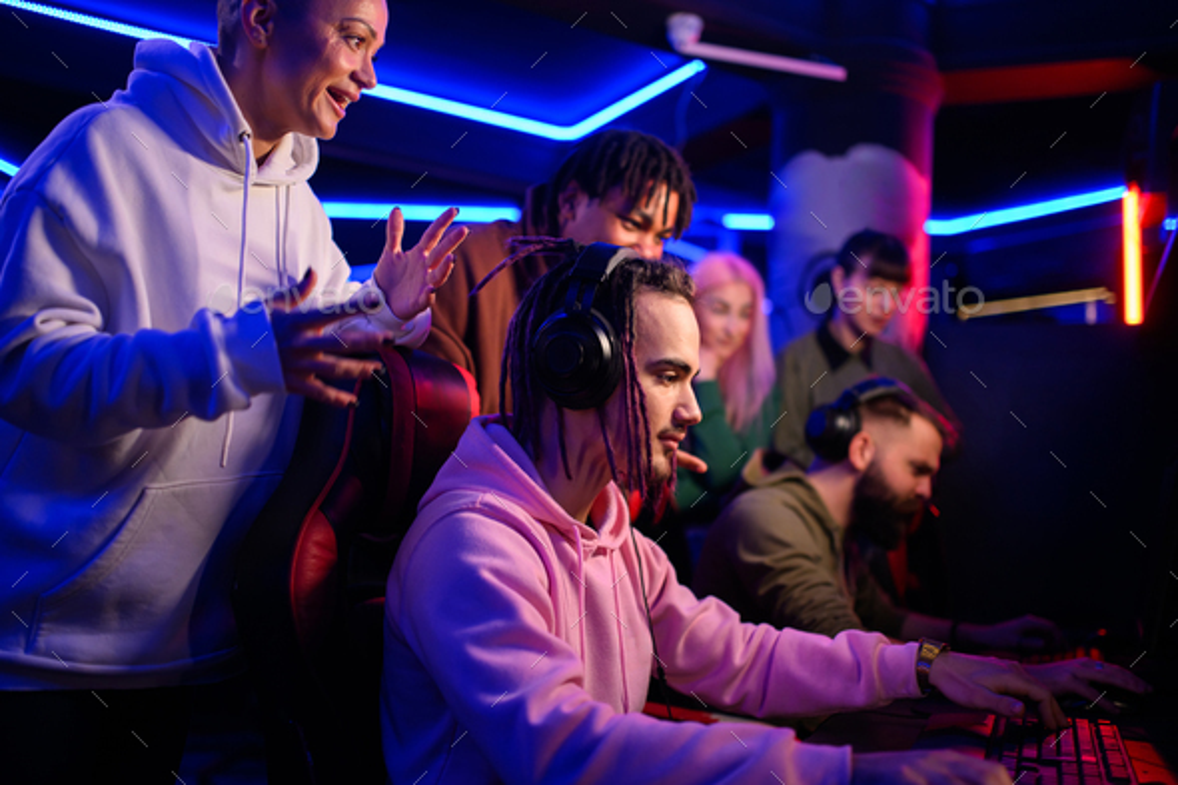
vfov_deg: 37.8
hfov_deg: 54.4
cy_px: 392
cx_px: 589
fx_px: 1145
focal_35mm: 35
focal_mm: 35
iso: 400
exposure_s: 1/200
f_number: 1.4
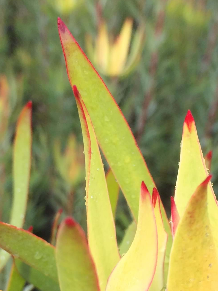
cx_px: 119
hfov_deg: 20.2
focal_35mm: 73
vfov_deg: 26.3
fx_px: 613
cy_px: 224
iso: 32
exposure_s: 1/388
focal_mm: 4.15
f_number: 2.2
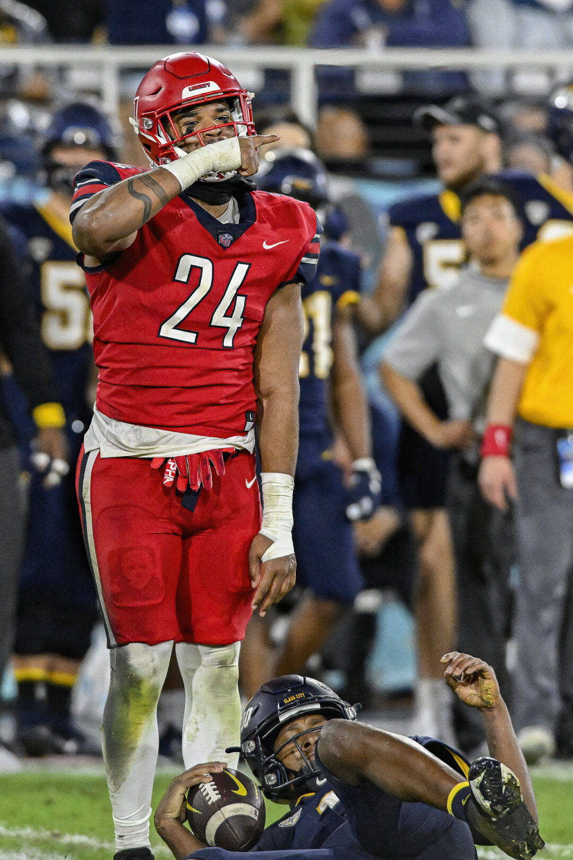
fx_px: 9545
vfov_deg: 5.2
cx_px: 286
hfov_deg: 3.4
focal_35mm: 400
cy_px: 430
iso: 6400
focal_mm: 400
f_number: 4
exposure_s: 1/2000
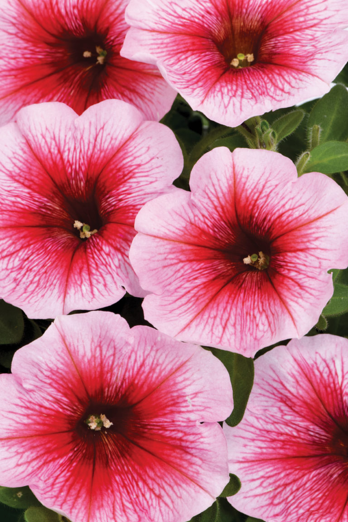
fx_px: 2284
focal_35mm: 158
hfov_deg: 8.7
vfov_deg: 13.0
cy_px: 261
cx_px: 174
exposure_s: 1/6
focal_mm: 105
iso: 100
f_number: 20
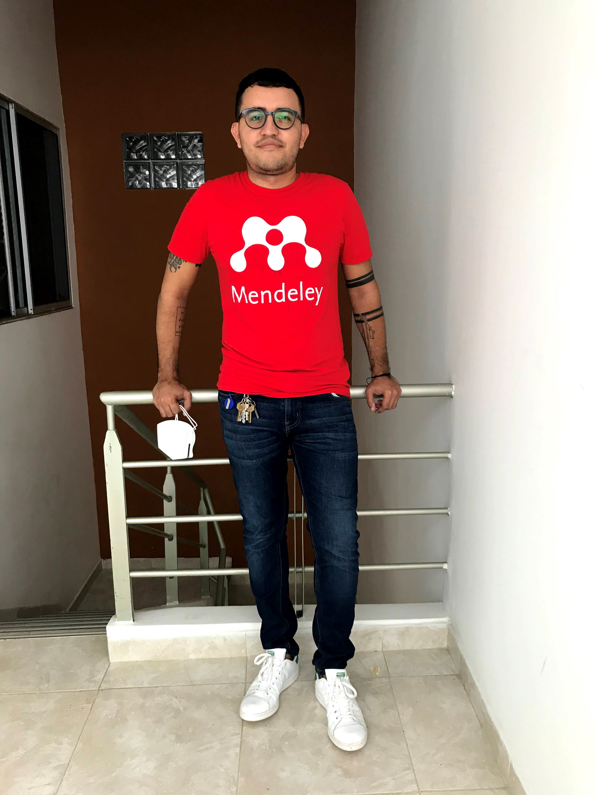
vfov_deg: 63.4
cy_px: 398
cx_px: 298
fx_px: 643
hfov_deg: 49.7
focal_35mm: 28
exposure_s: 1/40
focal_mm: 3.99
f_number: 1.8
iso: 25
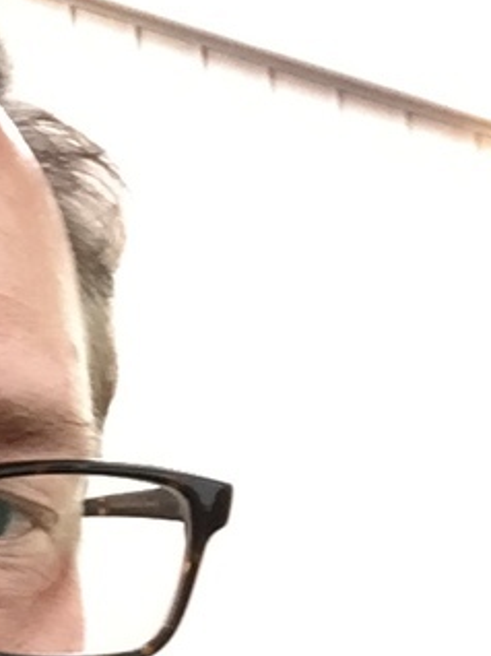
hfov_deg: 15.4
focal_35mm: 91
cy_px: 803
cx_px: -161
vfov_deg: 20.1
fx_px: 1723
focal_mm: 2.65
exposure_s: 1/30
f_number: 2.2
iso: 125
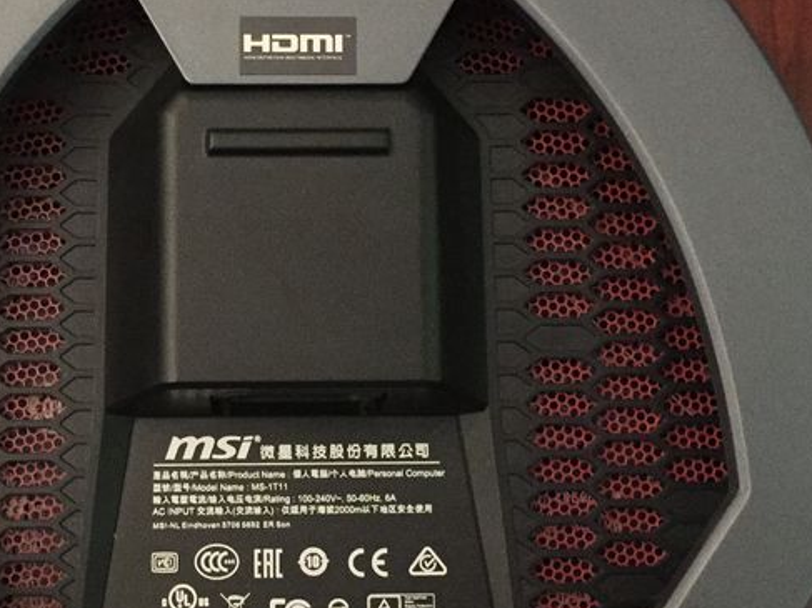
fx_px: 1431
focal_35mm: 61
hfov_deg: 31.5
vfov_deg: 23.9
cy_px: 393
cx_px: 287
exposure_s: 1/15
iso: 800
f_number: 2.2
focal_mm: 4.15
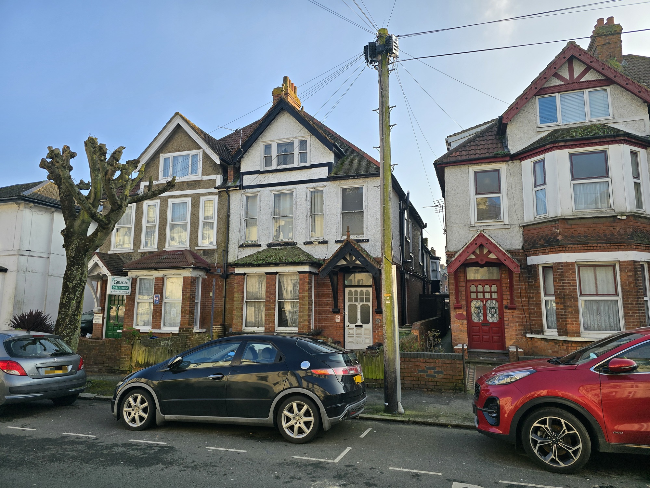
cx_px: 325
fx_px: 432
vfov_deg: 58.9
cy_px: 244
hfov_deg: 73.9
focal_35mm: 23
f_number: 1.7
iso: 12
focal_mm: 6.3
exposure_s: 1/357
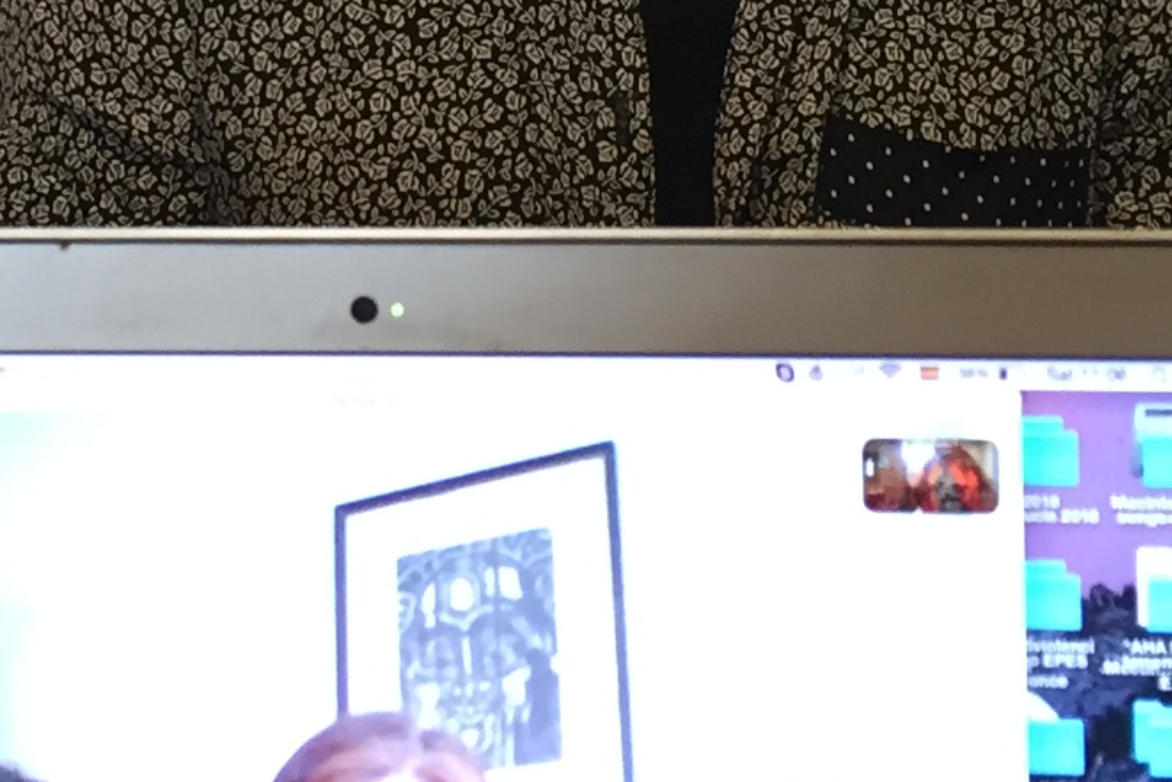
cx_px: 68
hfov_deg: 16.5
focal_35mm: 122
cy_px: -260
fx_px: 3971
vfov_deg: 10.9
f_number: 2.2
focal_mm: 4.15
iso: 64
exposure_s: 1/30
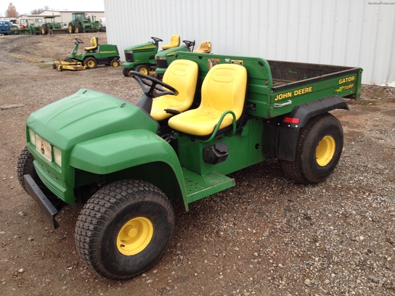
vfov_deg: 40.7
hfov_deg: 52.6
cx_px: 198
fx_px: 399
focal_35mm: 35
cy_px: 148
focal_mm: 4.28
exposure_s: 1/30
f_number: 2.4
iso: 64
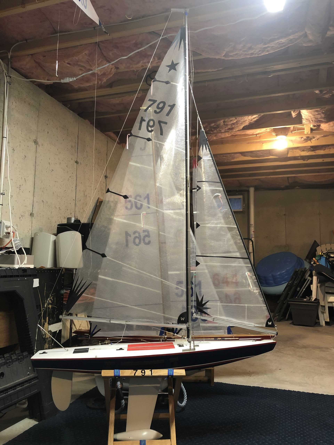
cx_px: 167
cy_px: 222
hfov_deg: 49.7
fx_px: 360
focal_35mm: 28
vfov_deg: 63.4
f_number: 1.8
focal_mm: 3.99
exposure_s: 1/15
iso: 50
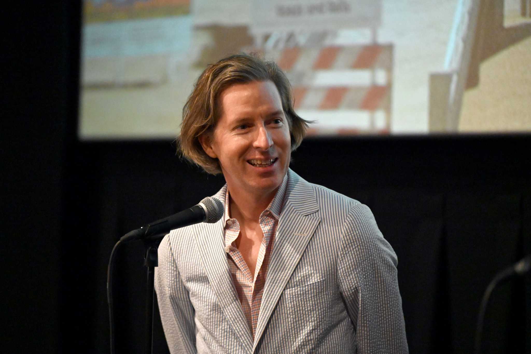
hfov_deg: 10.3
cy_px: 177
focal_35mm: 200
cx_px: 266
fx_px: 2948
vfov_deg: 6.9
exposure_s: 1/200
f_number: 3.2
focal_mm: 200
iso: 10000
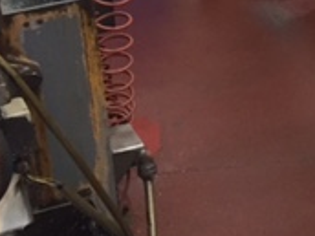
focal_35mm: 108
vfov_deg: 12.8
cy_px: -154
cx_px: 529
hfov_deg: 16.0
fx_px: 983
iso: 160
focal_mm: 4.15
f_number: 2.2
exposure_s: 1/33
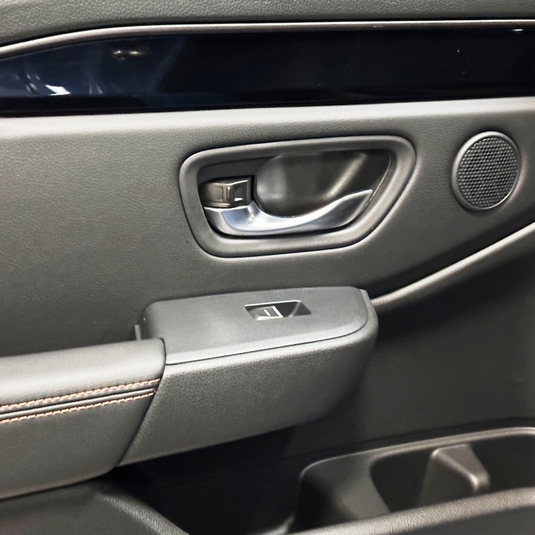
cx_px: 282
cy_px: 267
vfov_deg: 30.0
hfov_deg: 30.0
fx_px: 997
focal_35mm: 57
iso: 640
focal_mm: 6.86
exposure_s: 1/24
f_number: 1.78
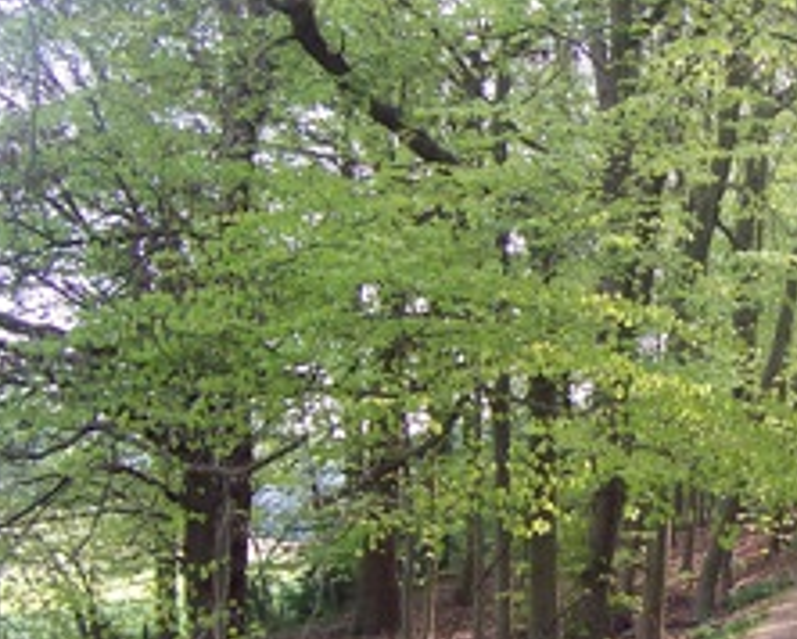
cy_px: 334
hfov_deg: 21.7
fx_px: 1983
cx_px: 849
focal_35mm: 84
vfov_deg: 18.3
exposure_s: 1/125
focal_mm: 5.6
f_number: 2.8
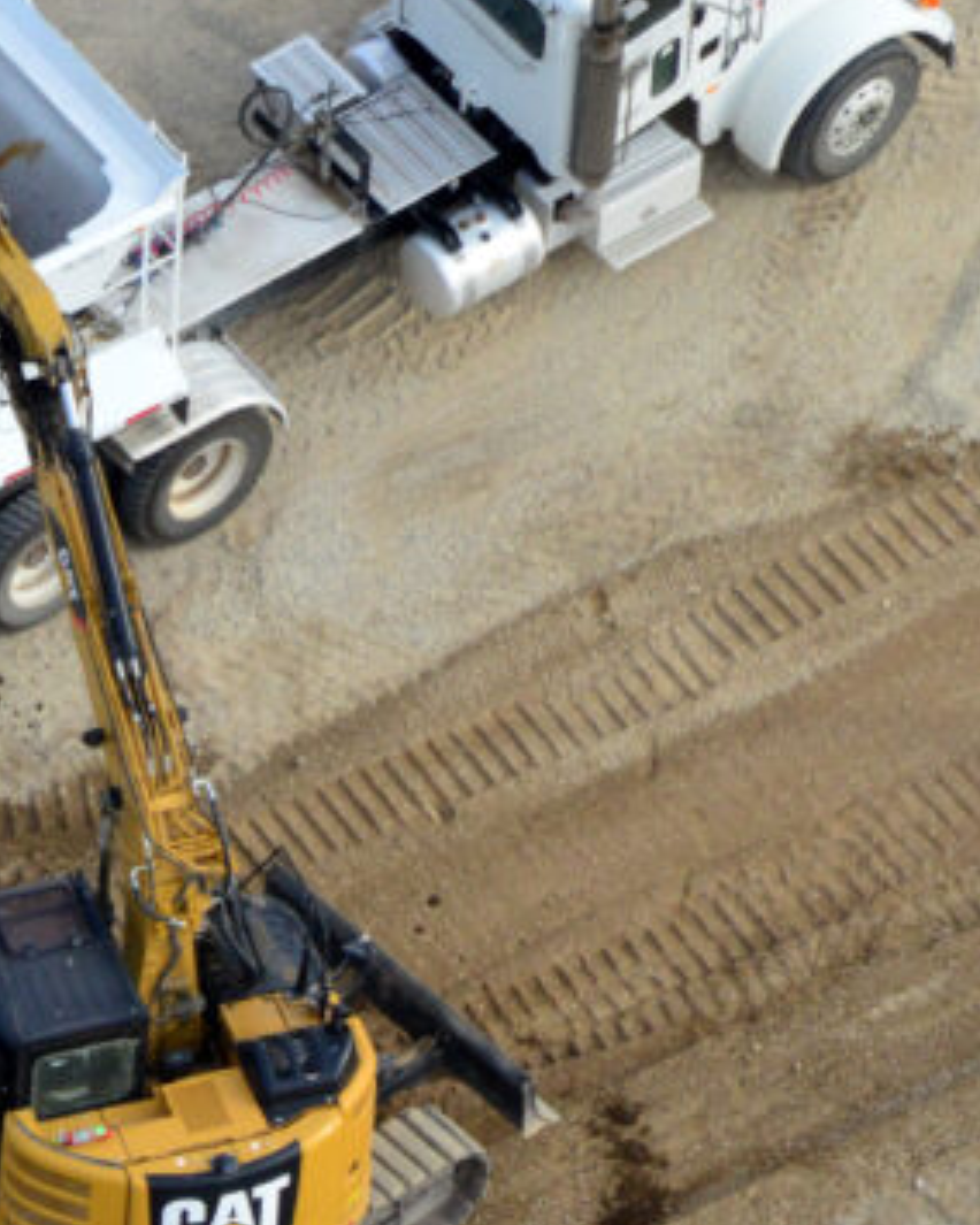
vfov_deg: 1.6
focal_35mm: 1219
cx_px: -673
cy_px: 481
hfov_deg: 1.3
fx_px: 44195
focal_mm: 300
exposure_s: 1/1250
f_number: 9
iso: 1600
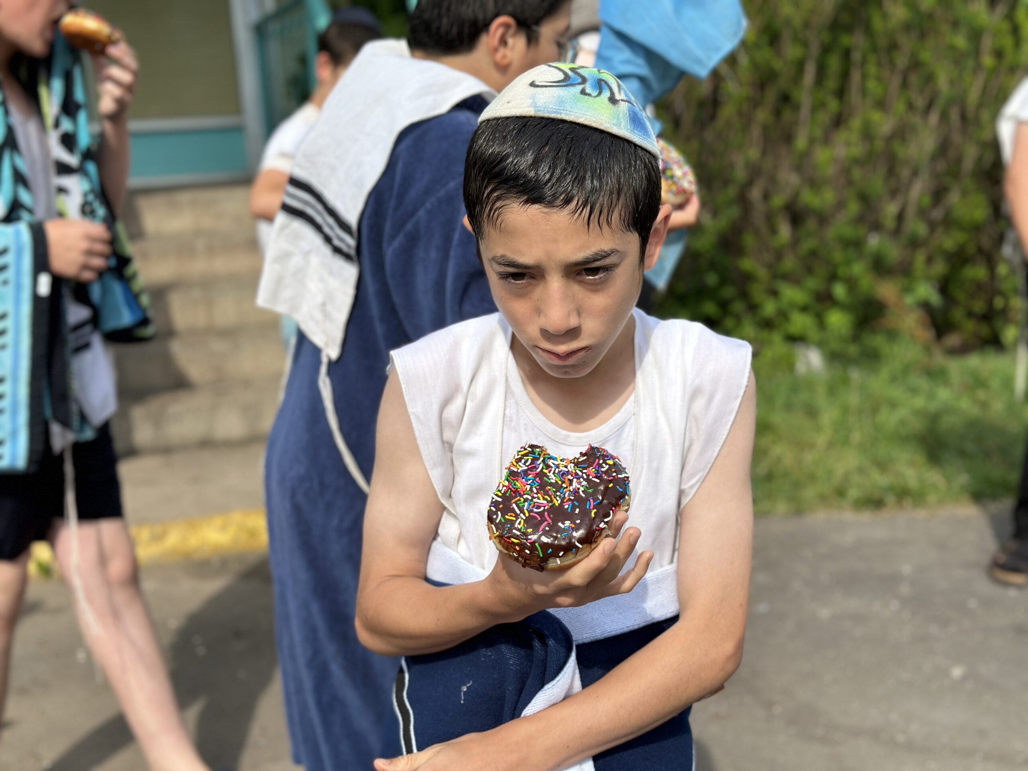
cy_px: 386
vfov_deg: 30.3
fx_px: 1425
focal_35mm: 48
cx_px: 514
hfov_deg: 39.7
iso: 100
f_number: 1.78
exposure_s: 1/3876
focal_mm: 6.86
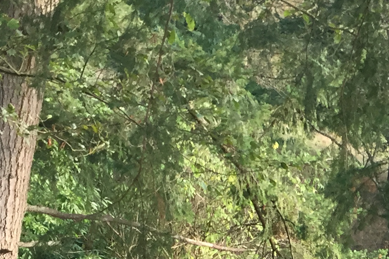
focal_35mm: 105
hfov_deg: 18.3
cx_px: 486
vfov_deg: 12.5
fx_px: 1134
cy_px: 368
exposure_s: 1/40
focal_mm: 4.15
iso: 32
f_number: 2.2
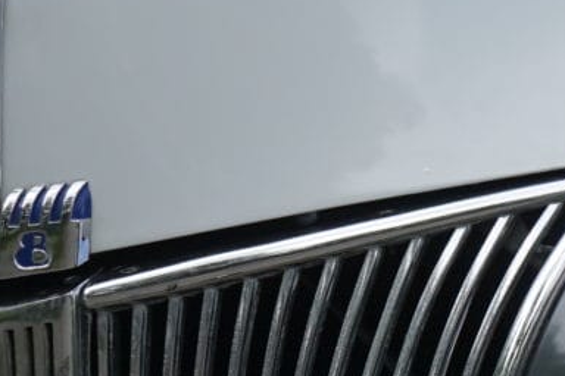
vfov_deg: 5.7
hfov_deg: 8.4
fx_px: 3766
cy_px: 272
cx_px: 846
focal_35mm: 240
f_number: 7.1
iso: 100
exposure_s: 1/250
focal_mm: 36
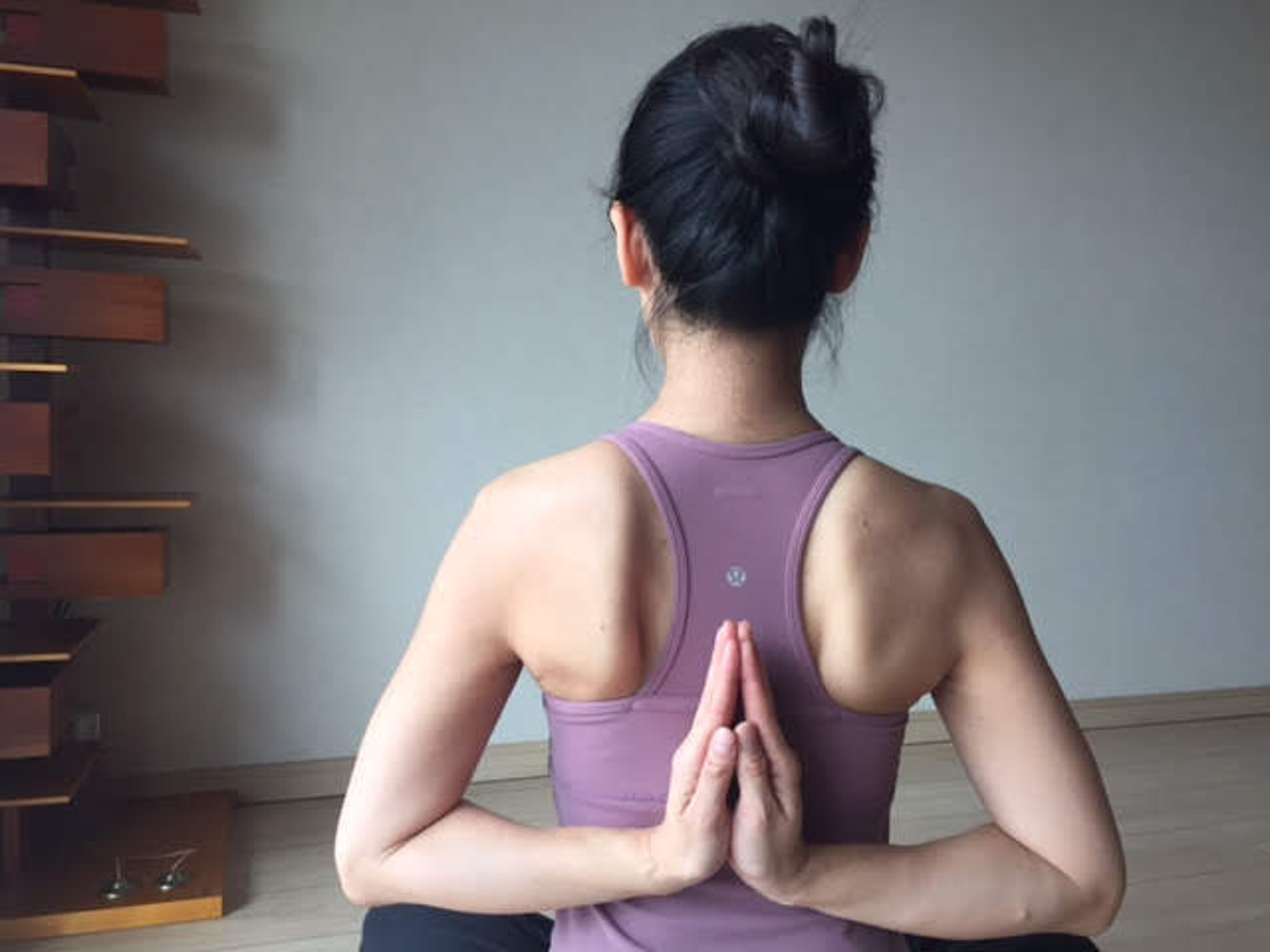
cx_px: 635
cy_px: 476
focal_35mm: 29
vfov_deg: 48.2
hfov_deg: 61.7
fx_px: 1064
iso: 40
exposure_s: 1/100
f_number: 2.2
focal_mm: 4.15
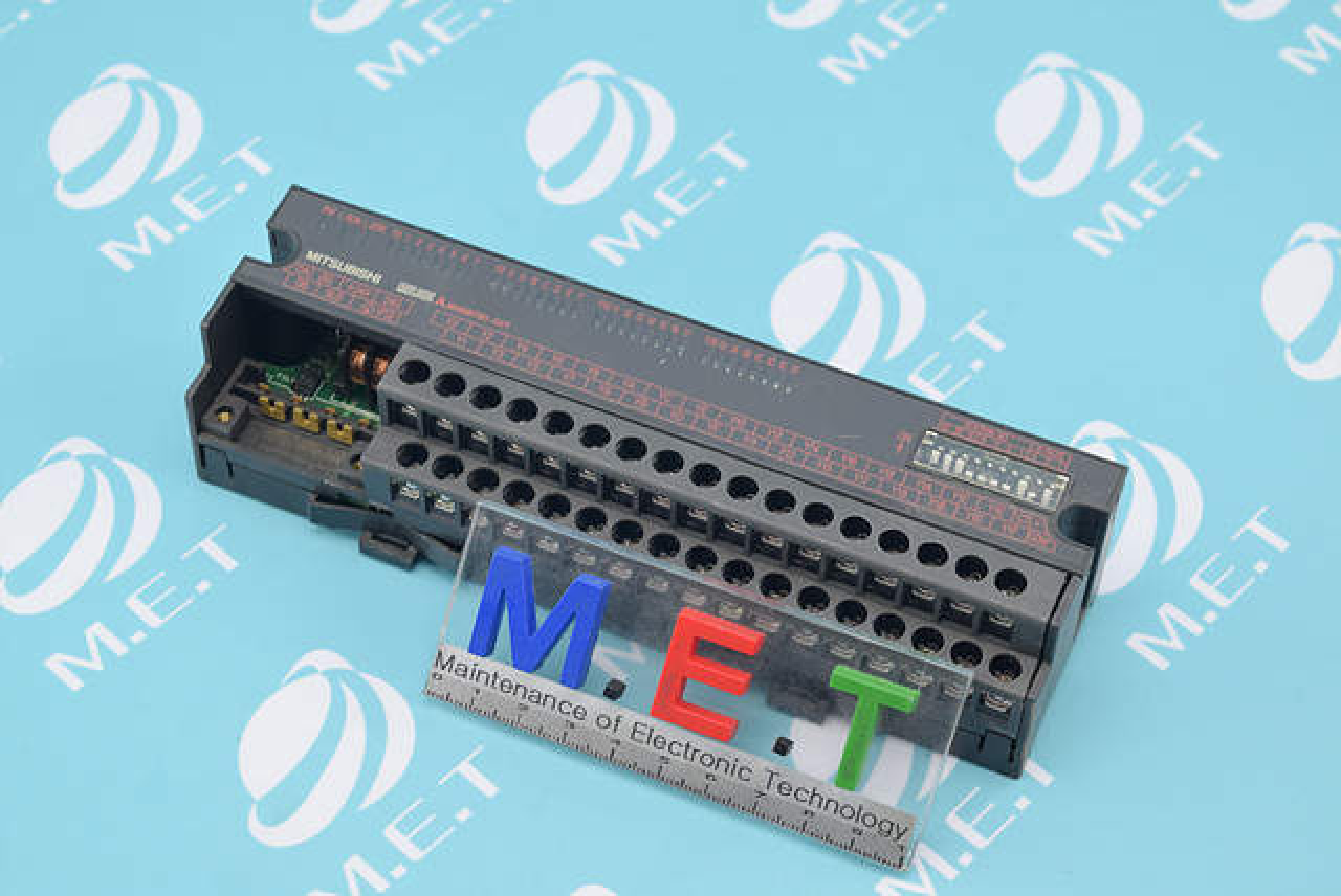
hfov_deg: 24.6
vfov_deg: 16.6
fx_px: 3076
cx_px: 670
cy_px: 448
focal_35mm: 82
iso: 400
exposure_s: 1/40
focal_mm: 55
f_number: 7.1
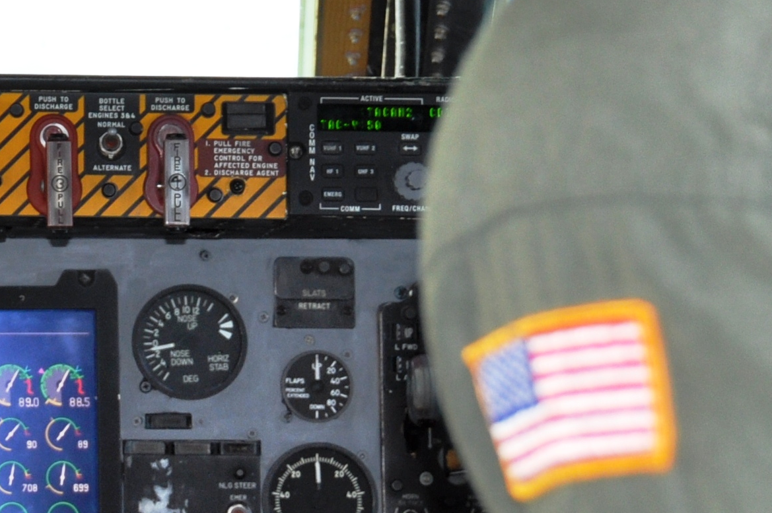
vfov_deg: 7.3
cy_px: -94
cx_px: -199
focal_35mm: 187
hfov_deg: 10.8
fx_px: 4006
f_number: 4.2
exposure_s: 1/200
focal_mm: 34
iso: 250
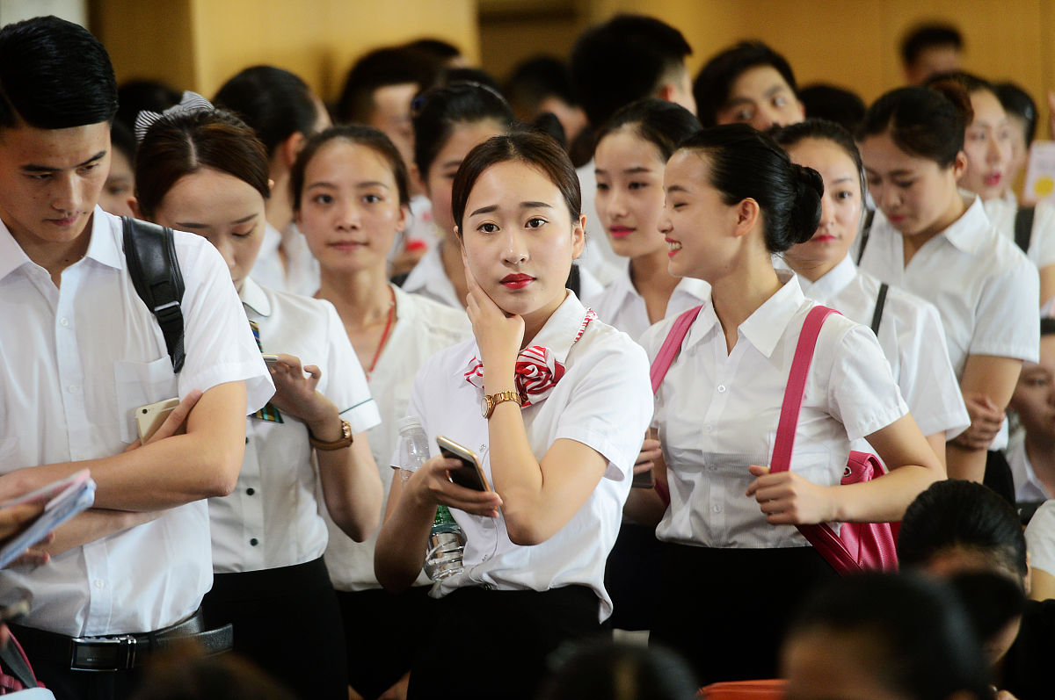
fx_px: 5854
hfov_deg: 10.3
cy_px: 350
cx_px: 528
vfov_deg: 6.8
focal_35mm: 200
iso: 1600
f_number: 2.8
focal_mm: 200
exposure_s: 1/100
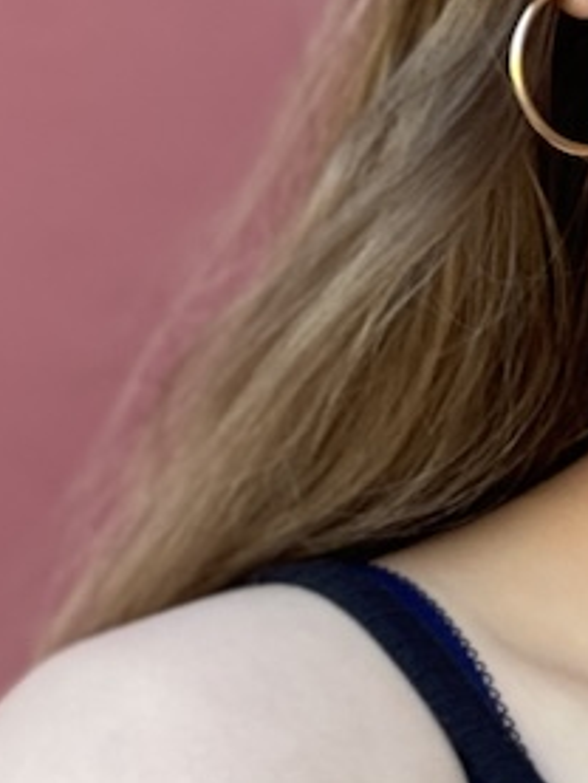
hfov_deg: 5.9
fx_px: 5658
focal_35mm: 250
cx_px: 985
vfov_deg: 7.9
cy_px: 531
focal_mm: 6
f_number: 2
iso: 32
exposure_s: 1/122
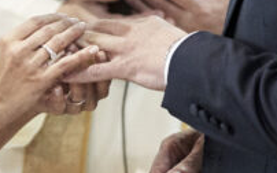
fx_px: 6670
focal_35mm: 884
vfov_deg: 1.5
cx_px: -84
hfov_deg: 2.4
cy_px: -89
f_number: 2.8
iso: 6400
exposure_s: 1/200
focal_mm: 179
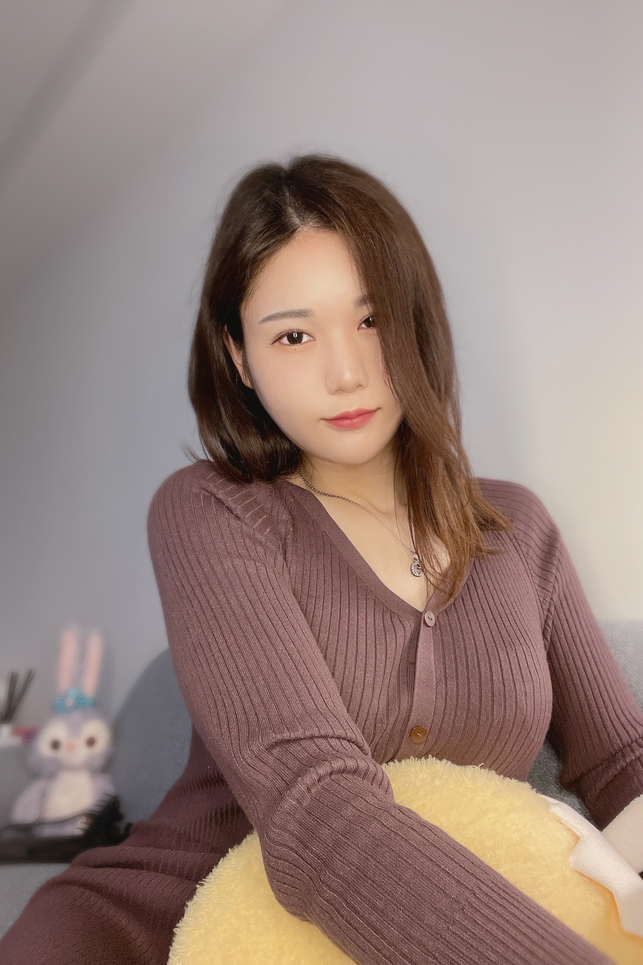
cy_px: 483
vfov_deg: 73.7
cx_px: 316
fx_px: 643
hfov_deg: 53.1
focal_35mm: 24
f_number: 2.2
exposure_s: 1/33
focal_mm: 2.71
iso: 320
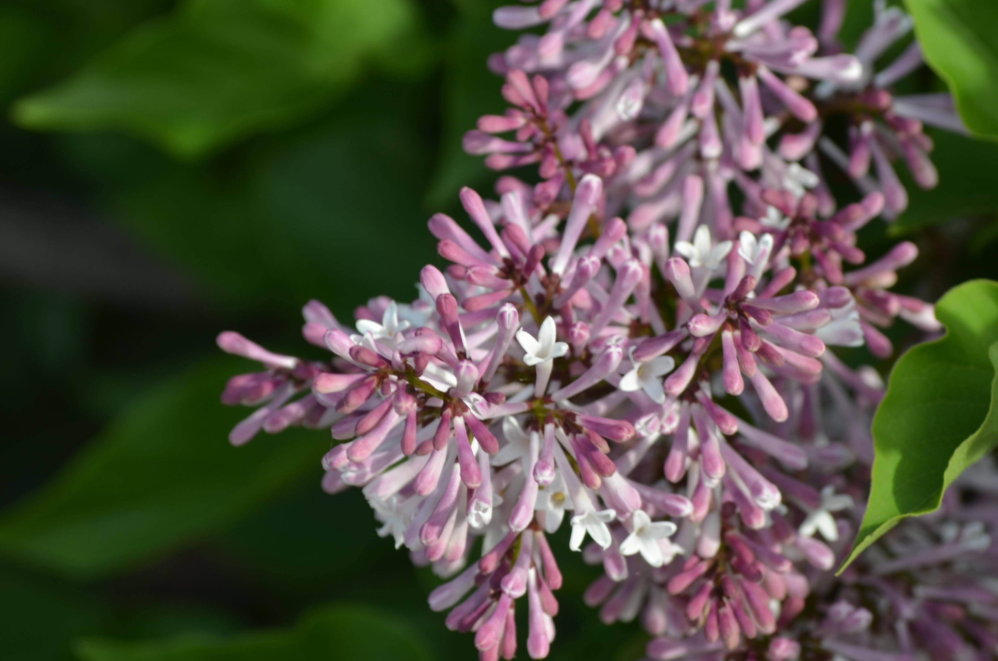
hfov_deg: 6.0
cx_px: 635
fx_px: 9479
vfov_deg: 4.0
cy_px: 317
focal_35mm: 343
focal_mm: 175
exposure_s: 1/100
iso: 100
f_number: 8
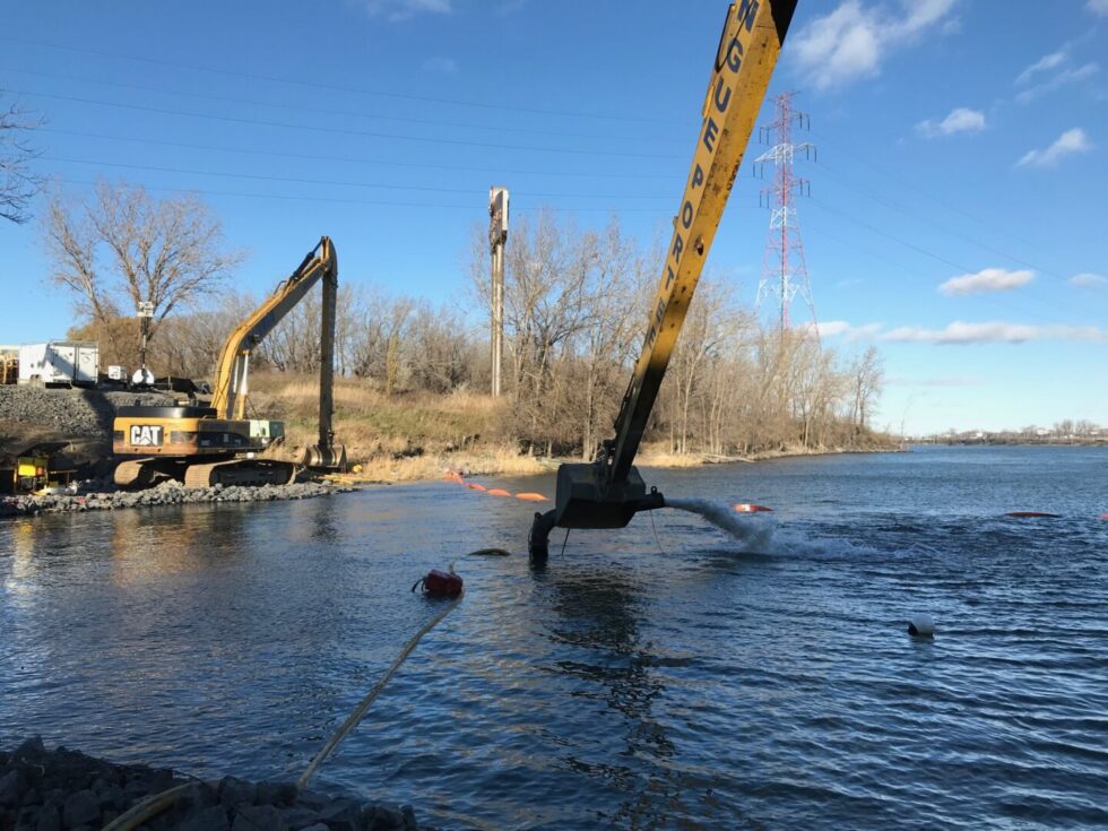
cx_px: 554
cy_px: 416
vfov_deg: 49.7
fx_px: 896
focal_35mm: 28
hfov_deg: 63.4
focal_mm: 3.99
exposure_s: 1/1570
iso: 20
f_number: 1.8
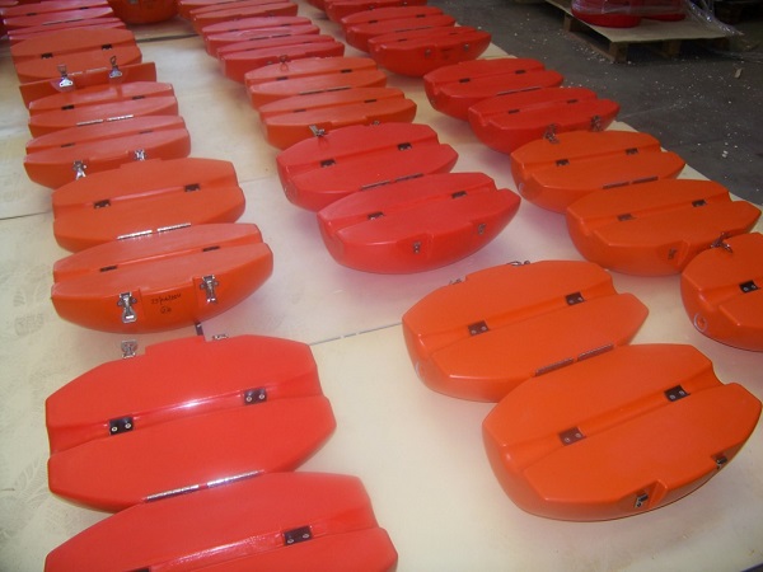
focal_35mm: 33
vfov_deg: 42.9
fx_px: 727
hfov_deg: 55.4
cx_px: 382
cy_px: 286
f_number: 2.8
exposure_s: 1/250
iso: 64
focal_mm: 5.85
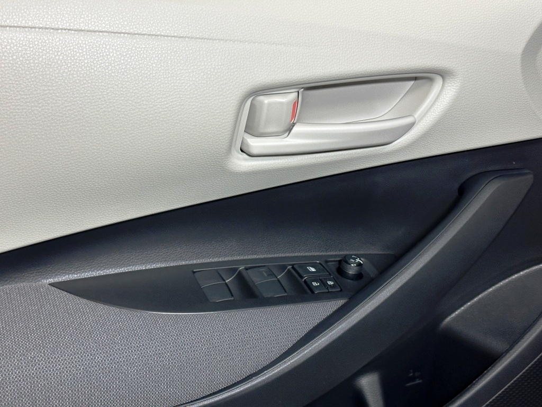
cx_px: 271
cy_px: 204
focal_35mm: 48
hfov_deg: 39.7
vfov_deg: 30.3
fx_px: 752
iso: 200
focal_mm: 6.86
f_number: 1.78
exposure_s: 1/60
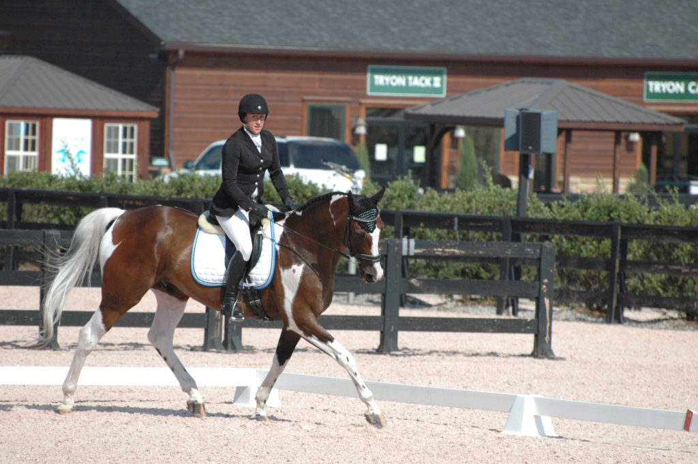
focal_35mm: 405
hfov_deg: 5.1
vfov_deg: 3.4
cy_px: 232
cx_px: 349
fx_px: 7846
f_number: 5.6
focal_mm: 270
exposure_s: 1/3200
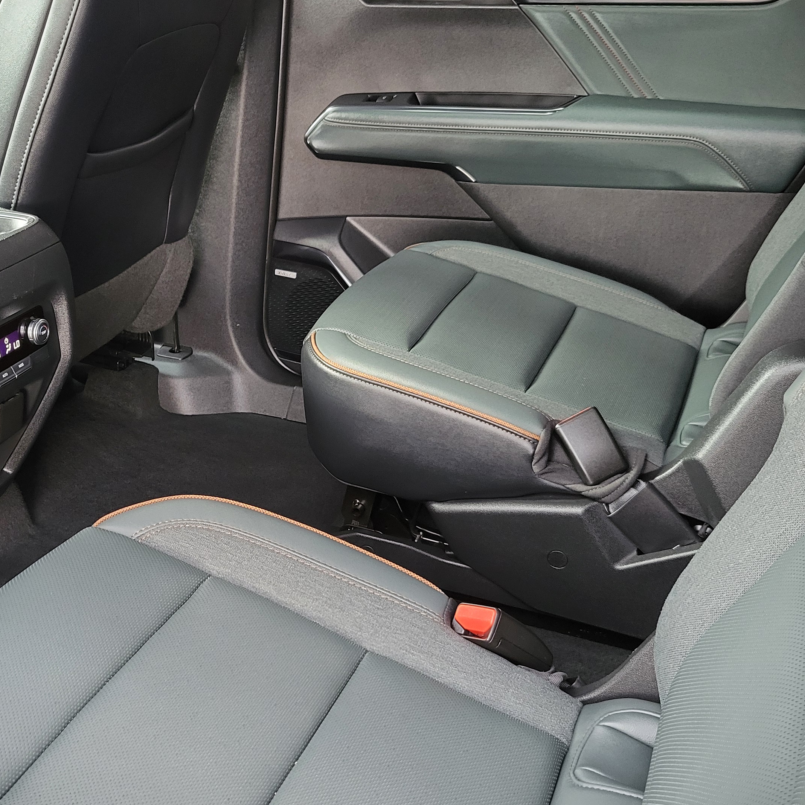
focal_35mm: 43
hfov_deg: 38.5
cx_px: 234
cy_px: 480
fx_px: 1131
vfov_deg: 39.0
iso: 400
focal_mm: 5.4
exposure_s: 1/40
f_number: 1.8
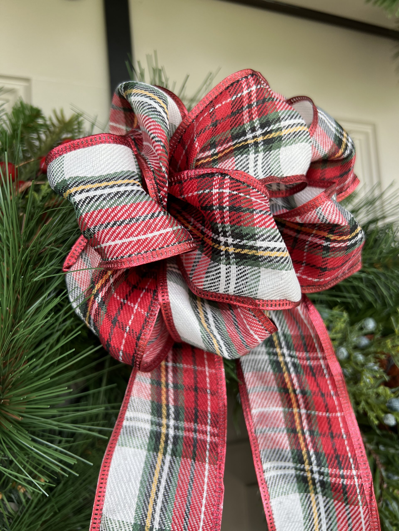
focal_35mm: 26
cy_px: 266
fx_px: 400
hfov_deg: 53.1
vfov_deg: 67.3
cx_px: 200
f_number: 1.5
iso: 40
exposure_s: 1/121
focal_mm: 5.7
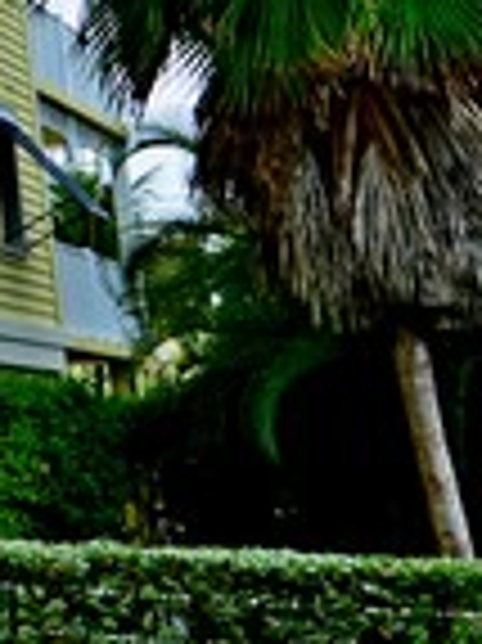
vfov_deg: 22.3
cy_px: -14
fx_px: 1565
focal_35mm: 84
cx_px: -811
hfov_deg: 12.2
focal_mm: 13
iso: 100
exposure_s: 1/200
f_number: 7.1
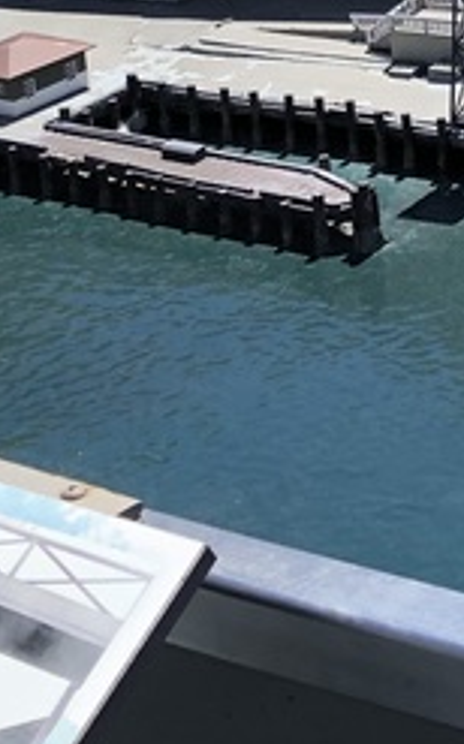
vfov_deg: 16.3
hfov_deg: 10.4
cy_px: -148
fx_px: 2493
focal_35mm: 123
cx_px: 618
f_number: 1.8
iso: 20
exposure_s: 1/1297
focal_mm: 4
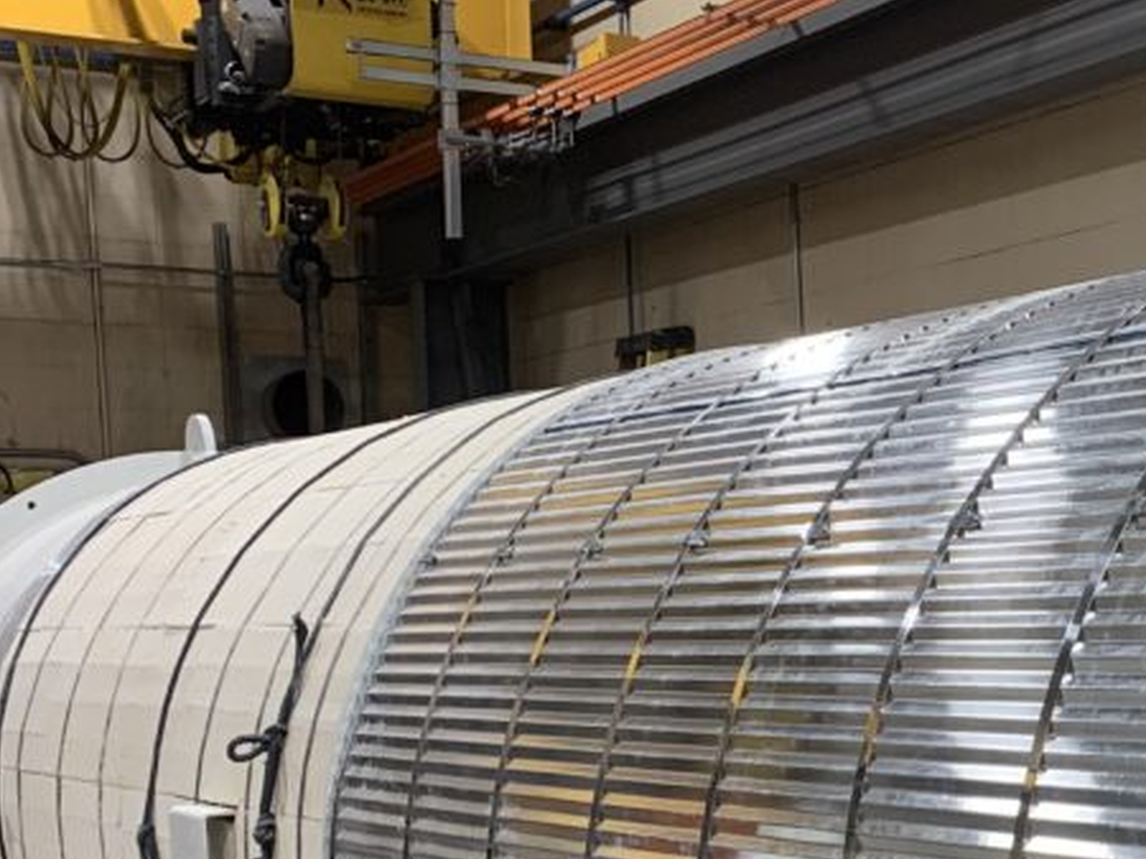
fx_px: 2449
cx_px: 1263
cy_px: 816
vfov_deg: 19.4
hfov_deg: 24.5
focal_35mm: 74
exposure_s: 1/115
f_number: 1.8
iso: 100
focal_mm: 4.25
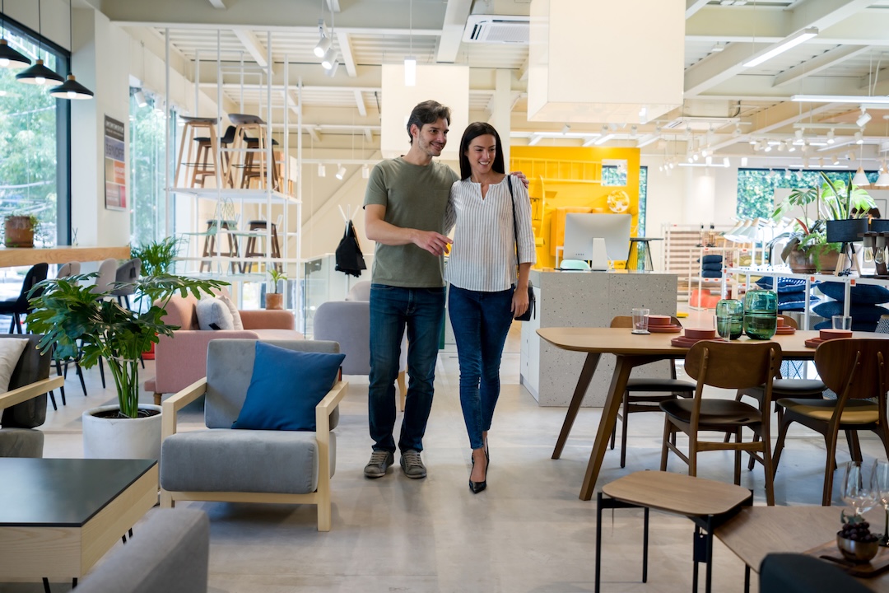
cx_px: 444
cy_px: 296
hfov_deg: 54.4
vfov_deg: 37.9
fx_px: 864
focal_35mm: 35
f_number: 2.8
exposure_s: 1/250
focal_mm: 35
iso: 500
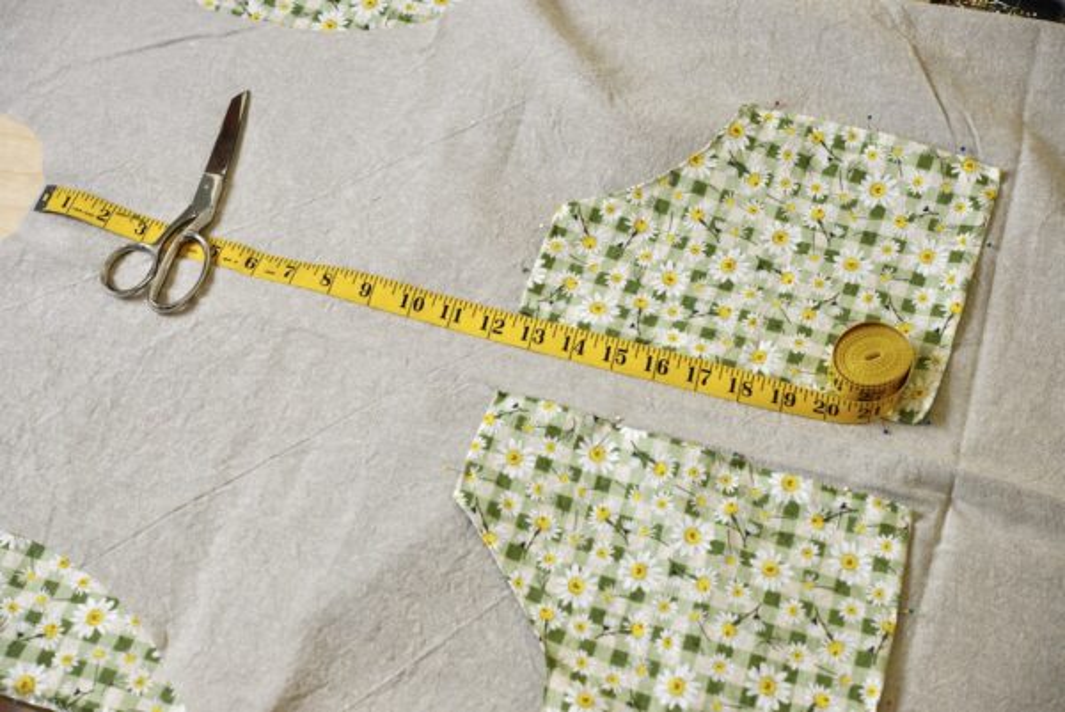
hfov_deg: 33.4
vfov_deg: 22.7
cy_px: 356
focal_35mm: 60
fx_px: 1776
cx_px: 532
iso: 2500
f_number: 5.6
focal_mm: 60
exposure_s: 1/200
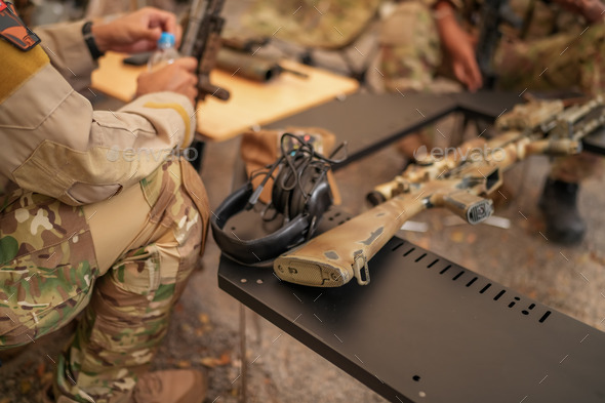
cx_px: 302
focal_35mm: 35
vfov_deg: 37.8
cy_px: 202
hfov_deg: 54.4
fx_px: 588
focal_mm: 35
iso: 160
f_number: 1.4
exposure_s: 1/151
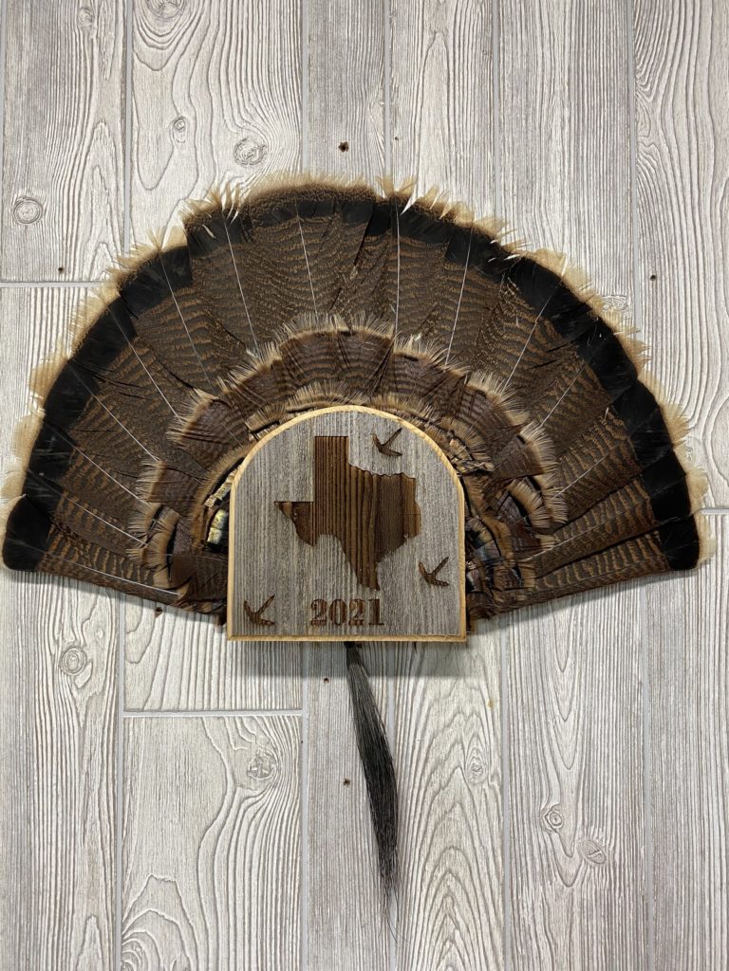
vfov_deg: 67.3
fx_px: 730
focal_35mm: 26
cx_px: 364
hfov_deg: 53.1
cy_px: 486
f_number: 1.8
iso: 100
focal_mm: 4.25
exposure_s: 1/60
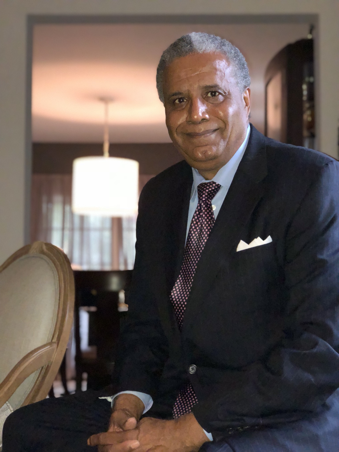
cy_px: 226
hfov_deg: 25.7
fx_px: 744
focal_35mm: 57
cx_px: 170
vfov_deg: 33.8
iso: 1000
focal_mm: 6.6
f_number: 2.8
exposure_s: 1/60
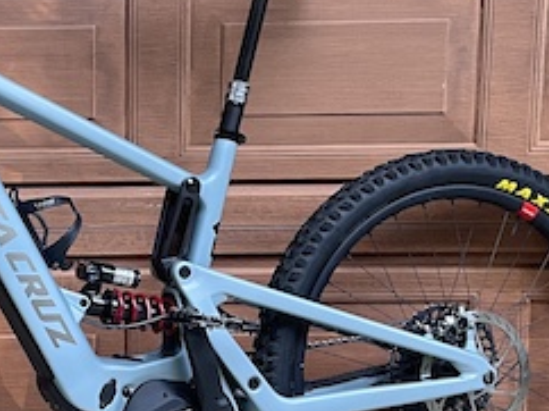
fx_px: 1363
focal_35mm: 86
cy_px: 211
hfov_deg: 22.1
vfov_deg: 17.1
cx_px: 23
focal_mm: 4.2
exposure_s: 1/60
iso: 160
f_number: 1.6
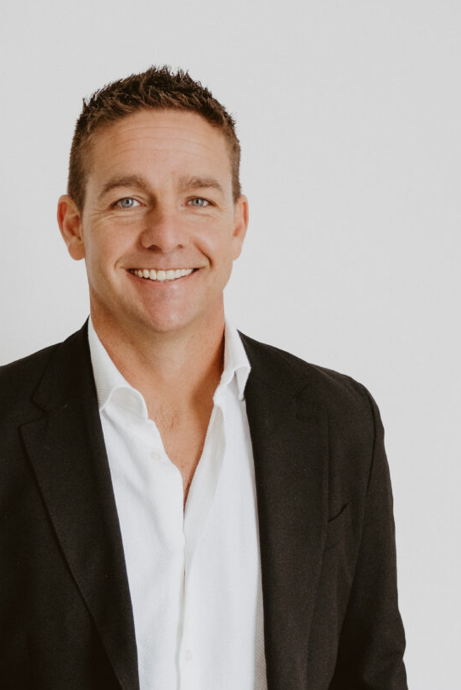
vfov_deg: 29.4
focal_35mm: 68
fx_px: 1306
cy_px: 466
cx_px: 120
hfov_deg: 19.9
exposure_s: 1/320
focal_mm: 27.4
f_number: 2.8
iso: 800
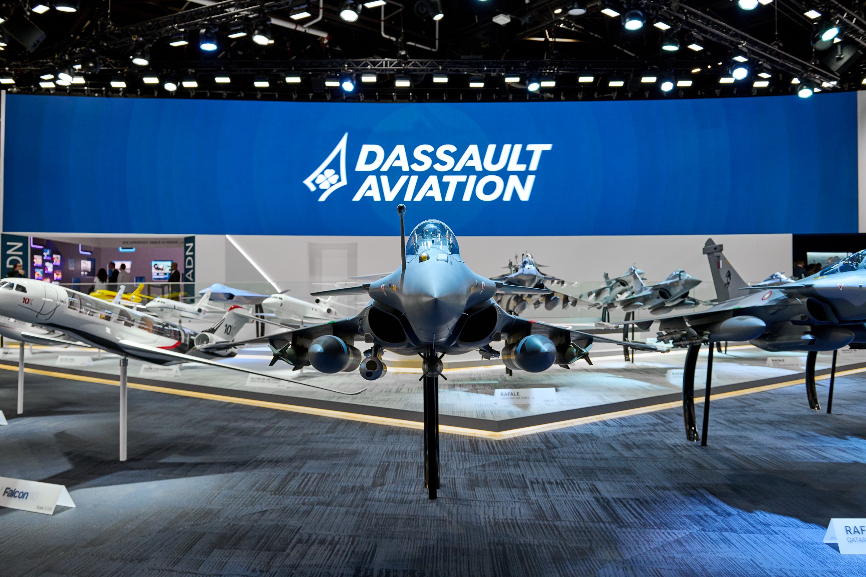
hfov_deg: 63.7
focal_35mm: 29
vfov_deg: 45.0
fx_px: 698
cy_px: 288
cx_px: 433
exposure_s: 1/160
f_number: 6.3
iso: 800
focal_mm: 29
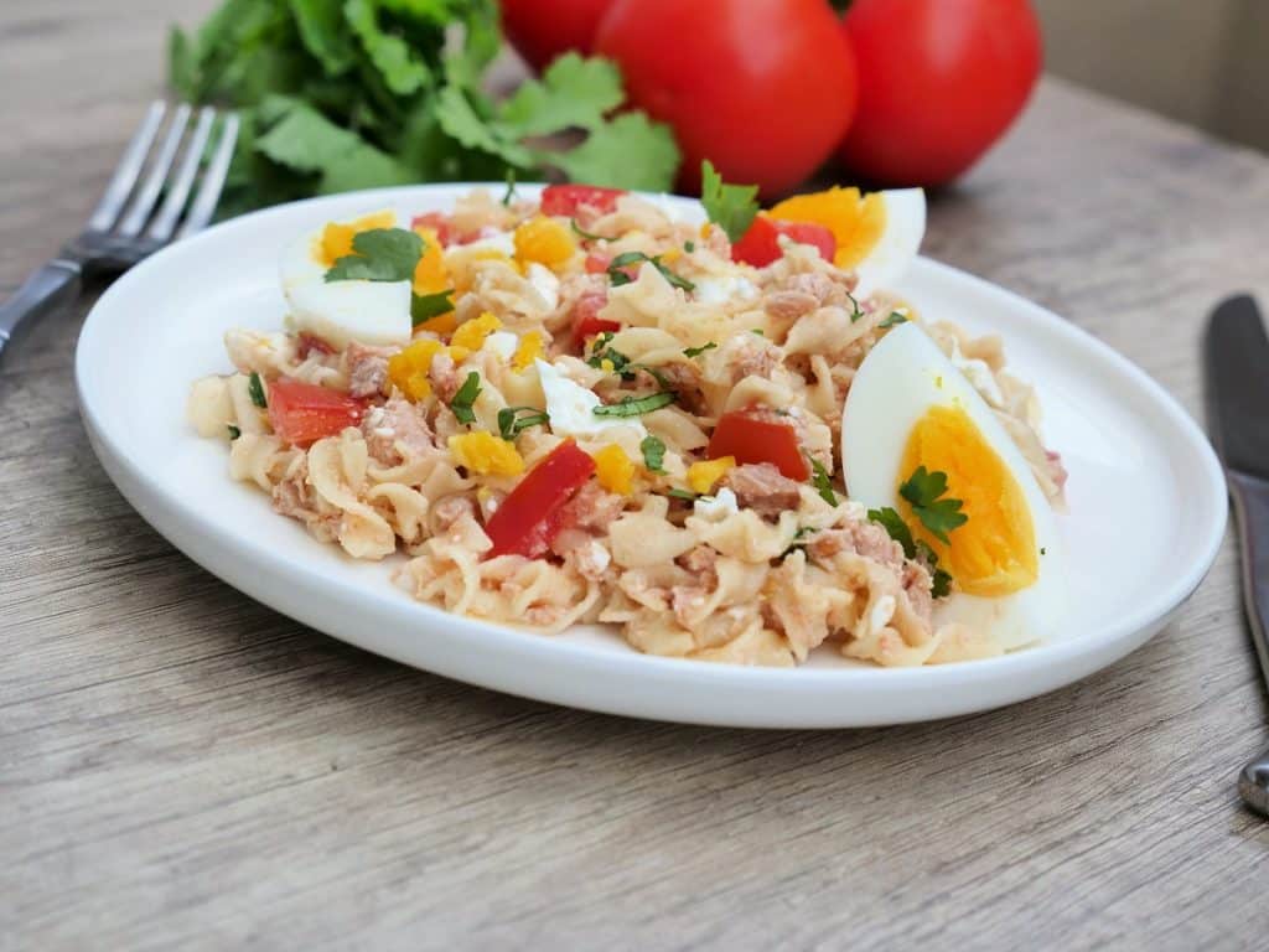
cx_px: 634
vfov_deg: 22.3
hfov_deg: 29.4
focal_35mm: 66
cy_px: 476
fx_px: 2420
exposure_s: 1/400
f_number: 5
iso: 800
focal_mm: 33
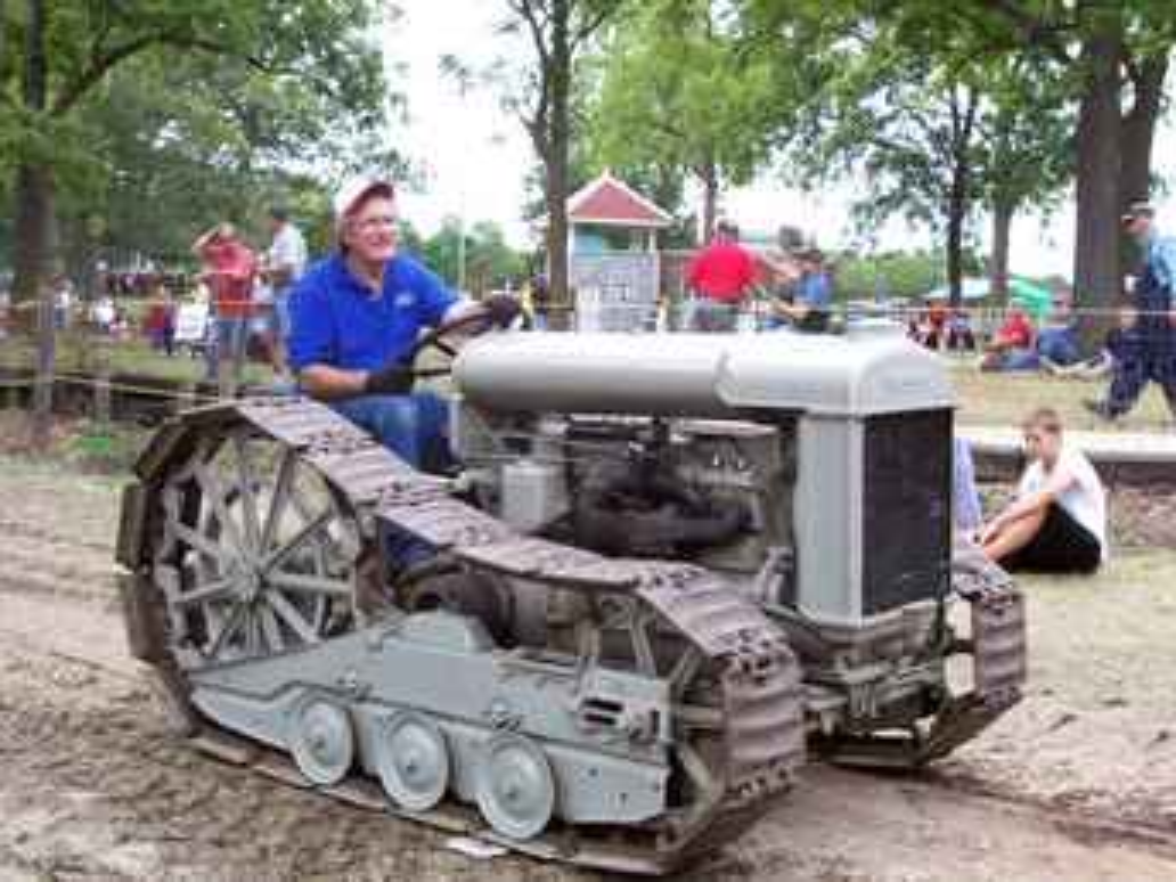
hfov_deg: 36.2
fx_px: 1801
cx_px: 588
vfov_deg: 27.5
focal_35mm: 53
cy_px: 441
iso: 80
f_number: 3.2
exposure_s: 1/210
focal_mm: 8.7
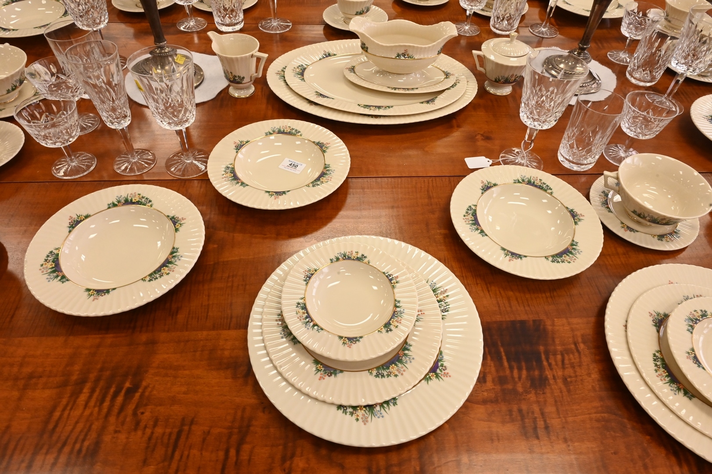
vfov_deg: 53.1
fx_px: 474
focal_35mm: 24
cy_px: 237
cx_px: 356
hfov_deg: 73.8
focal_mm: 24
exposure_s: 1/25
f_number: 18
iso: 3600
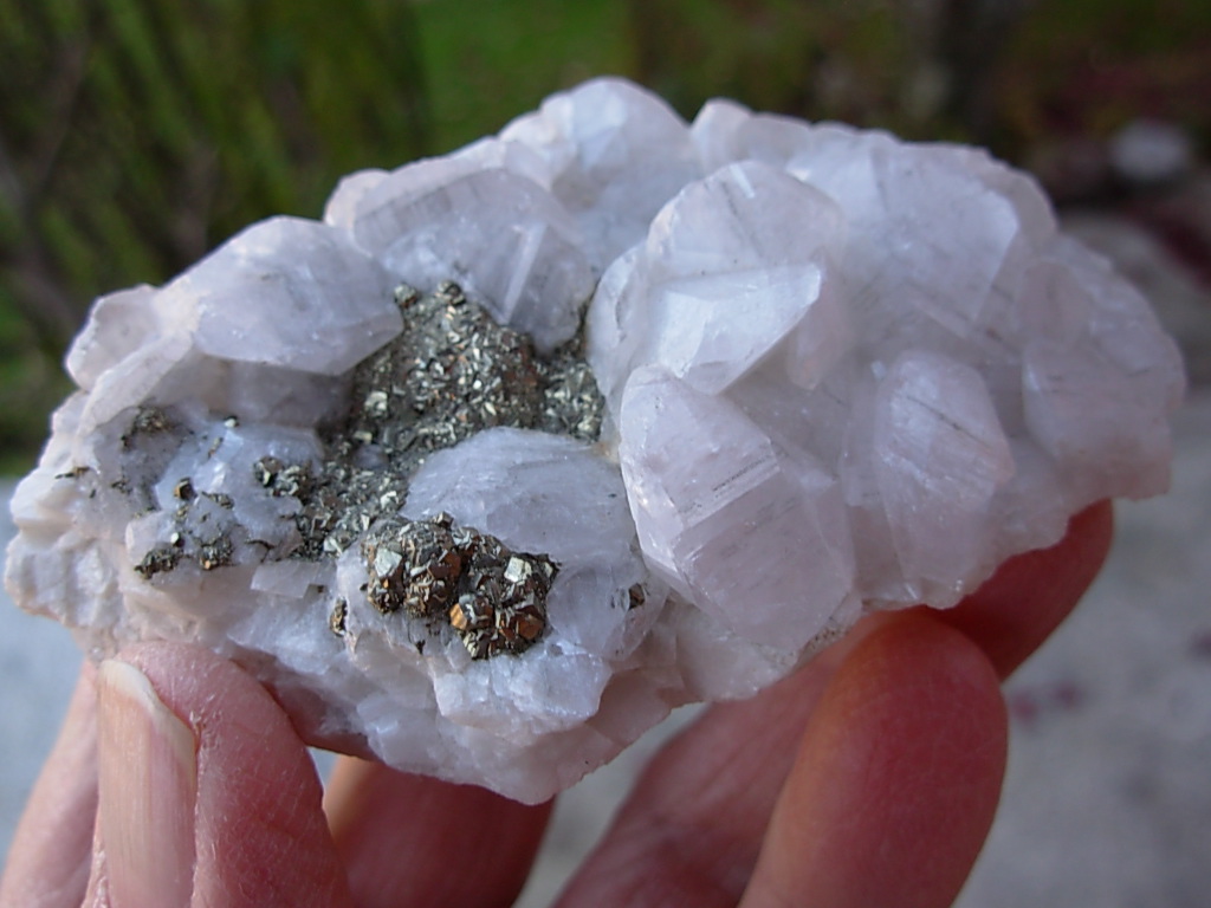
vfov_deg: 37.7
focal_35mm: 38
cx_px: 606
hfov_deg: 49.0
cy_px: 454
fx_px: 1329
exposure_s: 1/58.7
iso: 50
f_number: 2.9
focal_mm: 6.3
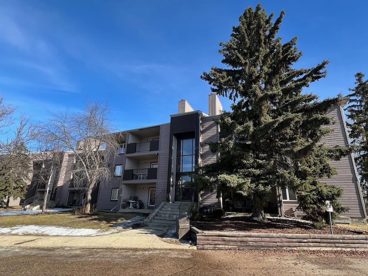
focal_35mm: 16
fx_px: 170
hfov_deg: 94.4
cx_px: 194
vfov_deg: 77.9
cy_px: 152
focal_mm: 1.57
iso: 32
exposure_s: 1/442
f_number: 1.8
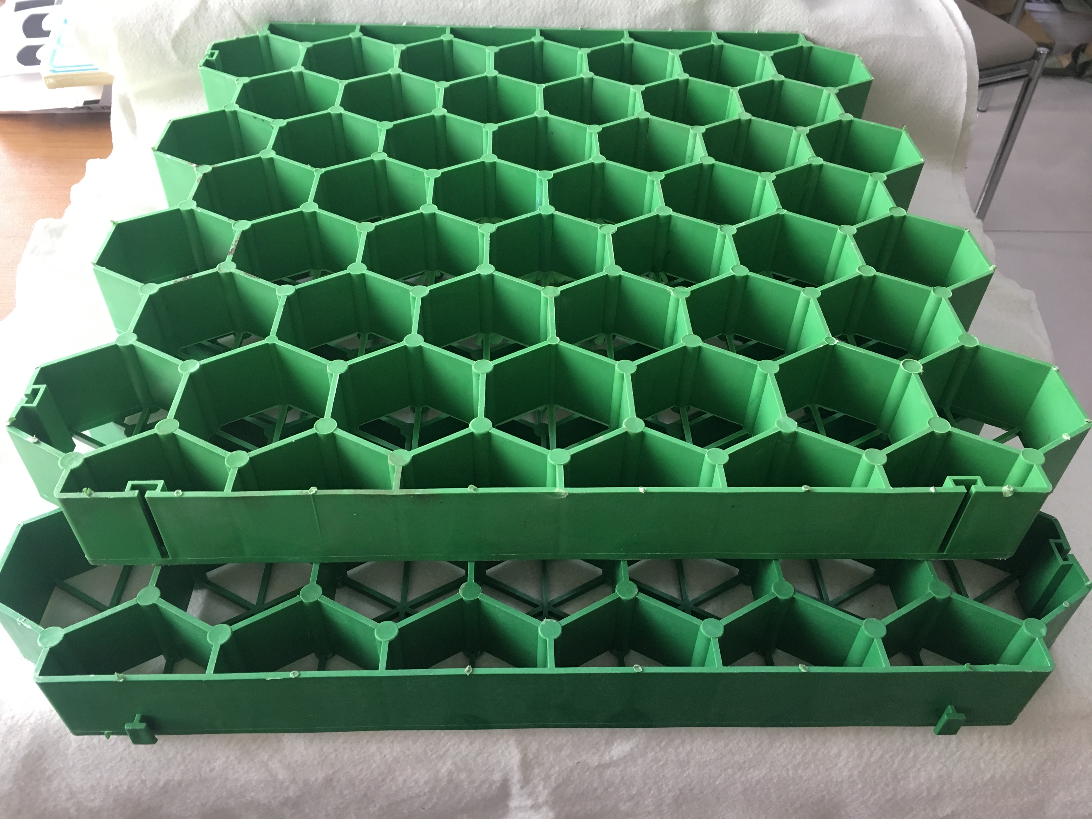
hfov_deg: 61.7
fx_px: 915
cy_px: 410
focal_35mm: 29
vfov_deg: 48.2
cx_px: 546
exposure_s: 1/33
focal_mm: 4.15
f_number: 2.2
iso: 125
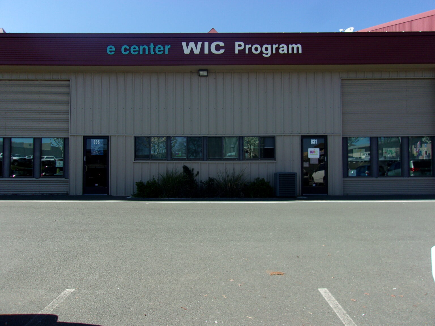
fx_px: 339
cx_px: 218
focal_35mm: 27
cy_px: 163
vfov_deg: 51.4
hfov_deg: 65.3
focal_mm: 4.9
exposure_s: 1/70
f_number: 10.4
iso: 80
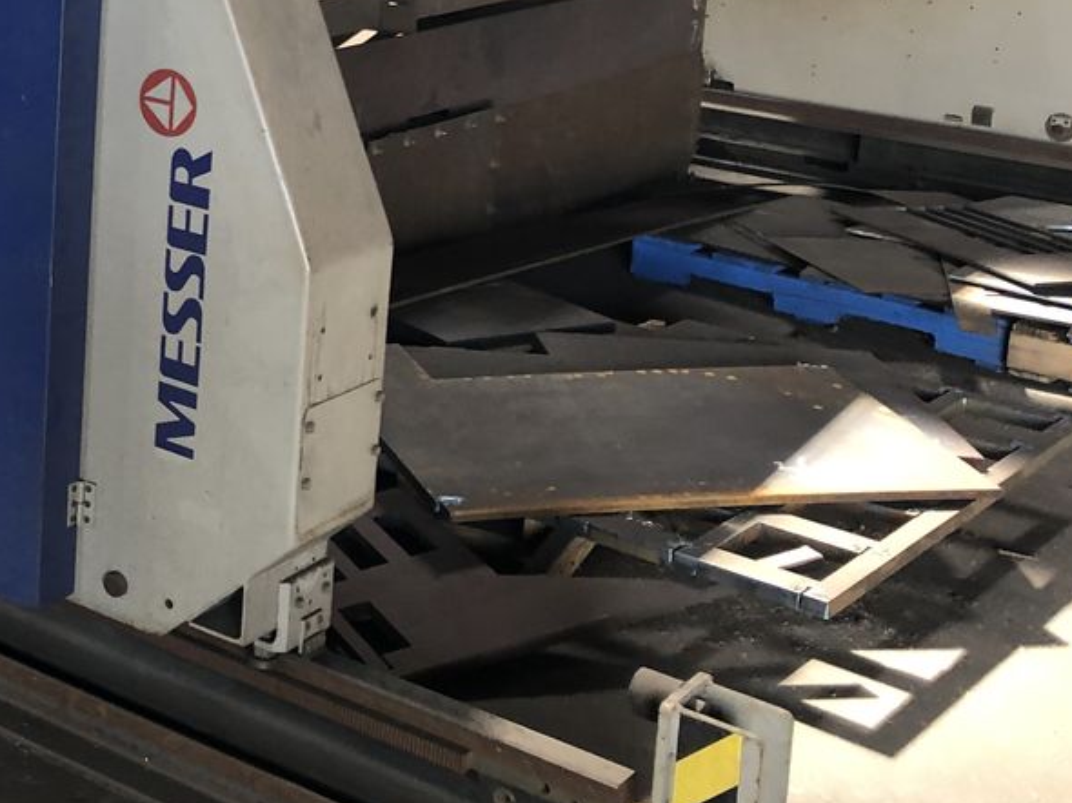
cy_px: 13
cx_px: -179
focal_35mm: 67
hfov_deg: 26.2
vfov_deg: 21.2
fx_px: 2074
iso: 40
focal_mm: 3.99
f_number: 1.8
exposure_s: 1/24
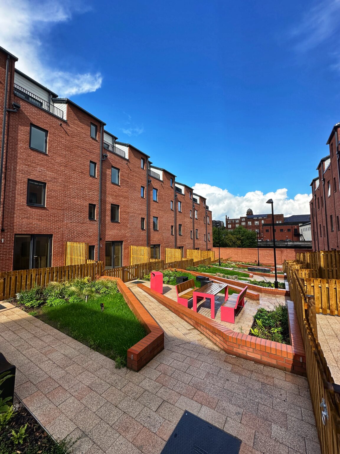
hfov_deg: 85.7
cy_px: 227
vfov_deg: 102.1
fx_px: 183
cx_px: 170
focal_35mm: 14
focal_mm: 2.22
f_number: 2.2
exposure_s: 1/861
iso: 40
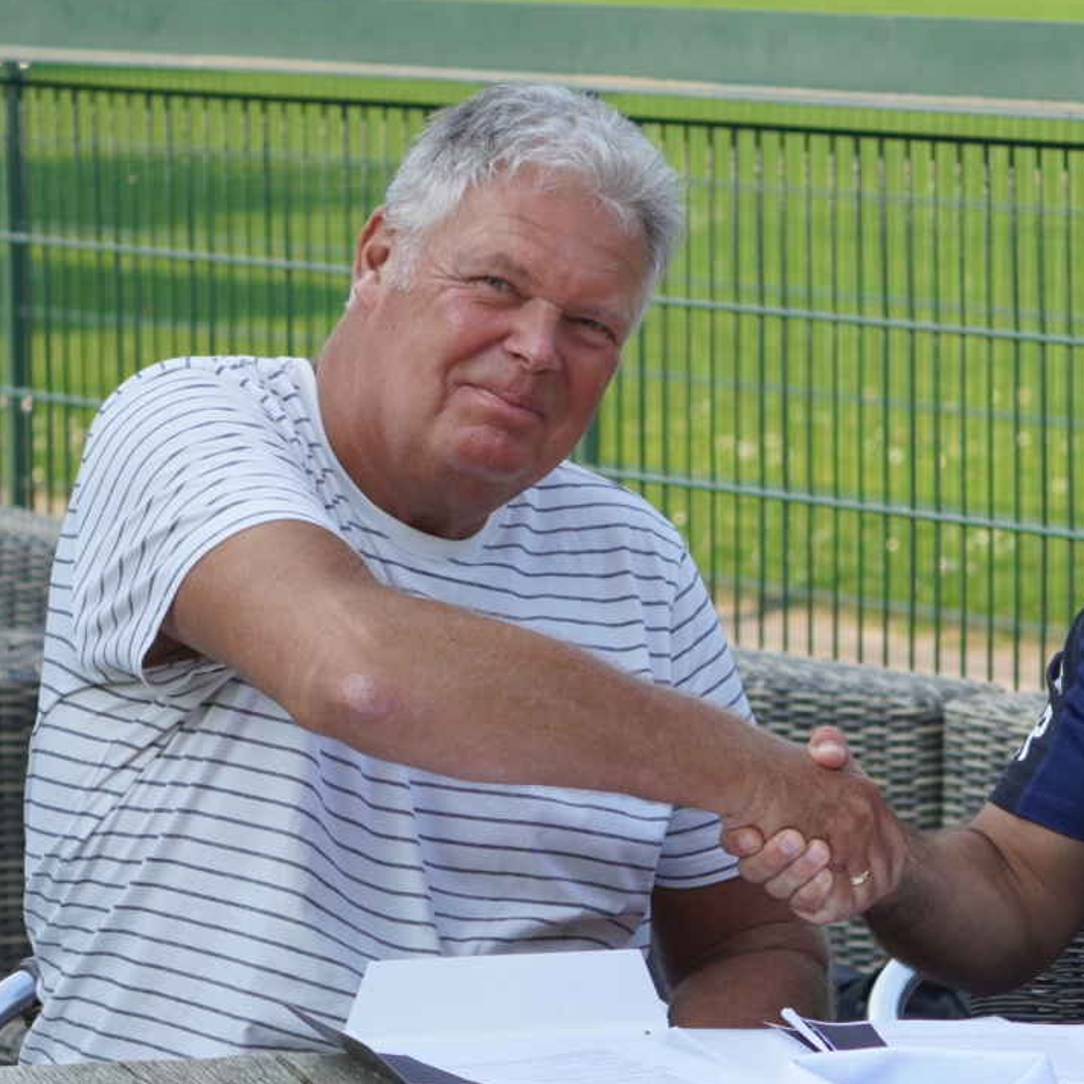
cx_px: 764
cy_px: 596
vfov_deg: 8.6
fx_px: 7192
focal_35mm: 203
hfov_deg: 8.6
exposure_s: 1/320
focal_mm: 70
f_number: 5
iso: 100
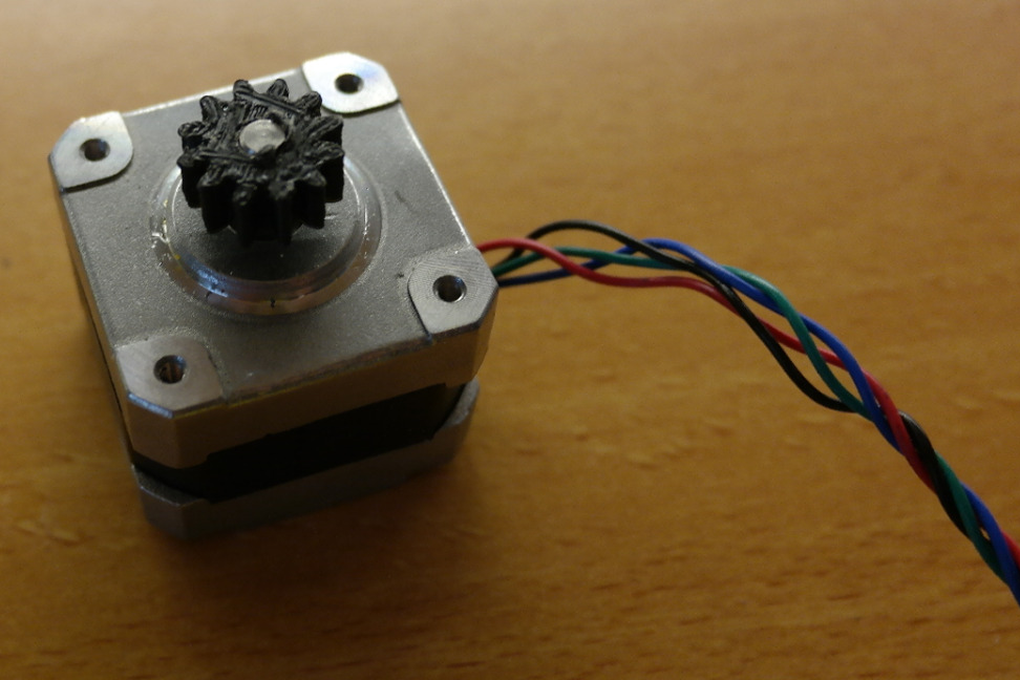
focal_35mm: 55
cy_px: 298
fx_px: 1558
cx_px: 288
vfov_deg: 24.6
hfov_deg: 35.6
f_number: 3.5
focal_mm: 22
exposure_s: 1/40
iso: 800
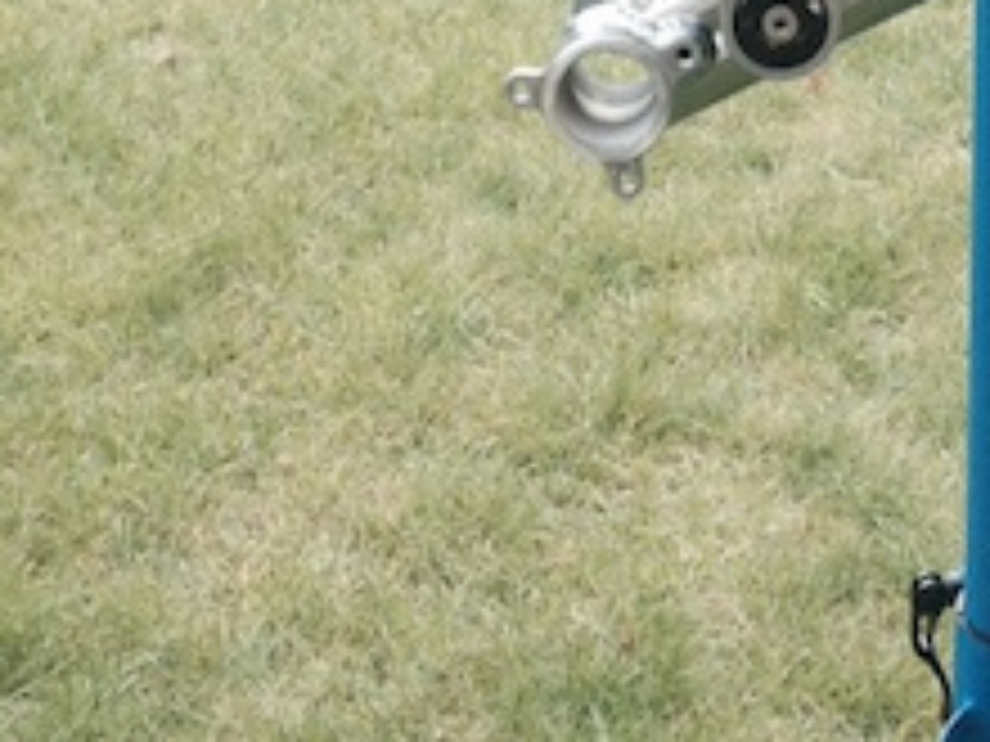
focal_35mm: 120
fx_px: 3432
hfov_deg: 16.2
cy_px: -427
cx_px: 886
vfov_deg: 11.7
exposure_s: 1/242
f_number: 2.4
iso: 50
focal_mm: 4.12
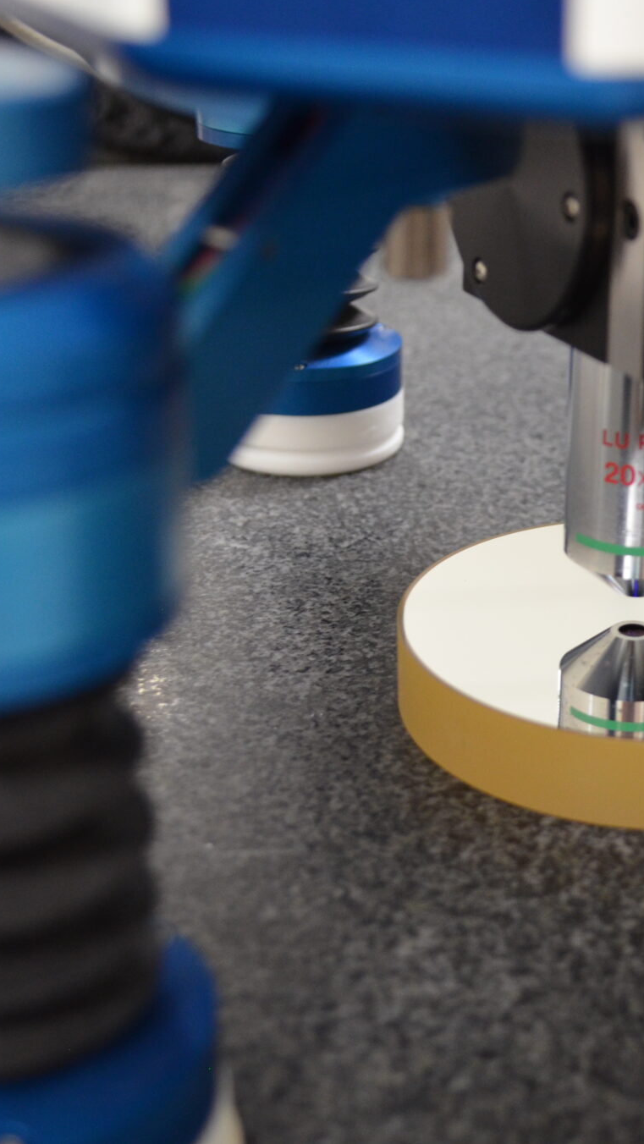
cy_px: 571
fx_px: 1730
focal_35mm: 57
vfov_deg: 36.6
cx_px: 652
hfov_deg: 20.4
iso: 1100
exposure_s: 1/30
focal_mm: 24
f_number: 4
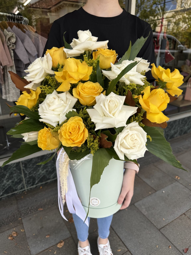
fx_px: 177
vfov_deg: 71.6
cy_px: 128
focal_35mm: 24
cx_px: 96
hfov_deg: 56.8
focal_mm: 6.76
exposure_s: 1/1076
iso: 80
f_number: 1.78
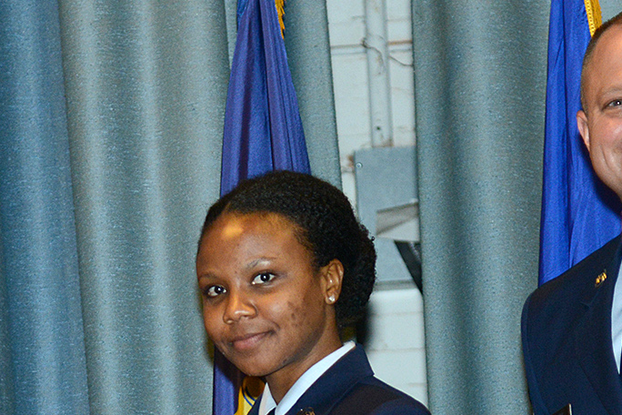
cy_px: 422
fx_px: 4319
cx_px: 194
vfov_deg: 5.5
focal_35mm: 250
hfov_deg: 8.2
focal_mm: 95
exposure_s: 1/80
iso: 1250
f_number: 4
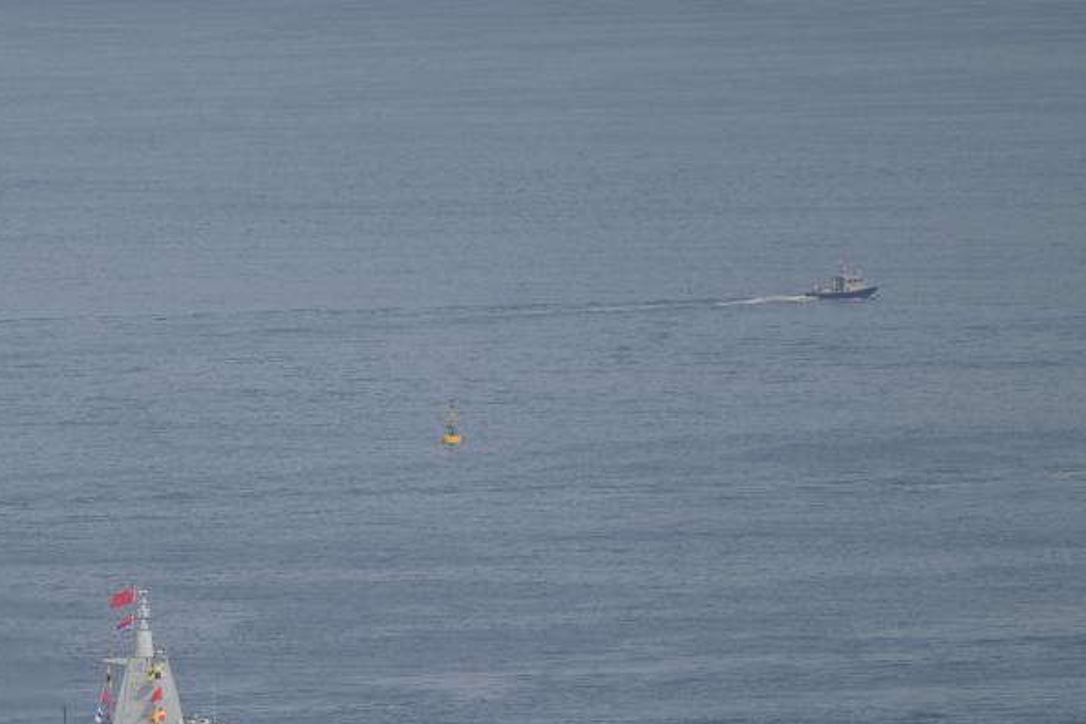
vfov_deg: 1.7
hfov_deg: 2.6
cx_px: 93
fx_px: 24373
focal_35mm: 808
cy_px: 658
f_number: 9
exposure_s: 1/640
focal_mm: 400
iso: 200
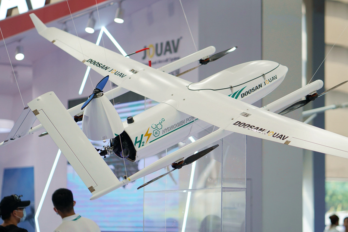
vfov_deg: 10.8
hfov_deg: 16.1
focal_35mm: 128
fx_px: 1232
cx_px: 174
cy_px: 116
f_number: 1.8
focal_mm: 85
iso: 400
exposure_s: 1/750
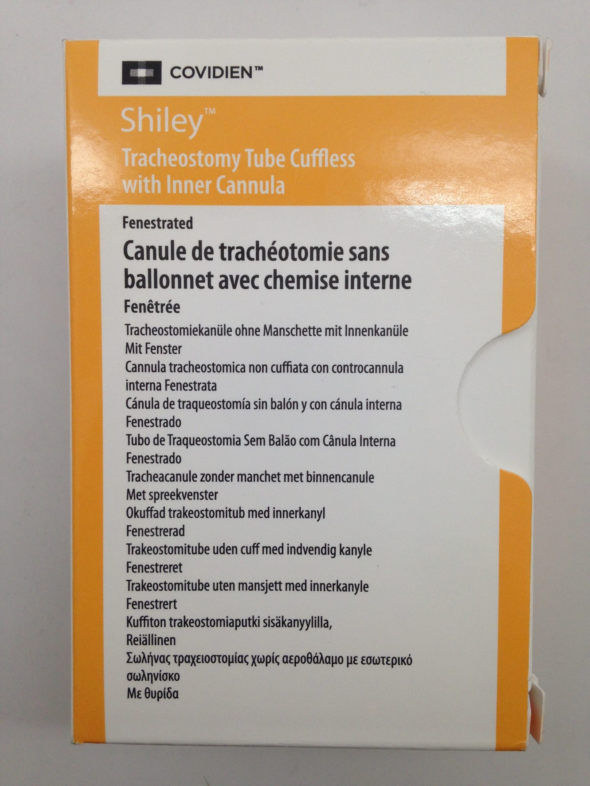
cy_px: 393
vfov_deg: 55.4
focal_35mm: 33
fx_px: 750
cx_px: 295
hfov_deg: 42.9
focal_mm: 4.12
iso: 64
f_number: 2.4
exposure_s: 1/120
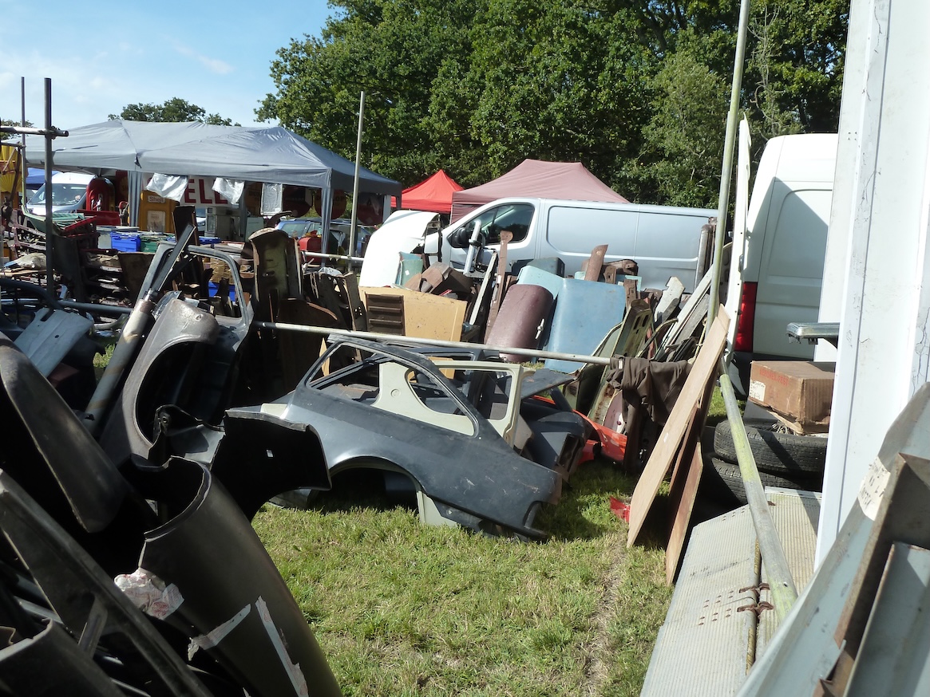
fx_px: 806
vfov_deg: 46.8
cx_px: 465
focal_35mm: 30
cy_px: 348
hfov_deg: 60.0
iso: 125
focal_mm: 5
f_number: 4
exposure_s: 1/500
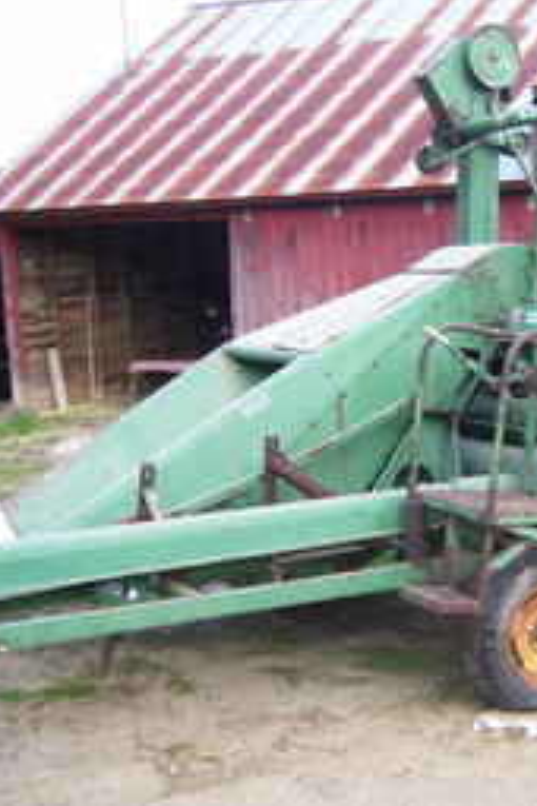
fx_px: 1163
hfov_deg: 25.0
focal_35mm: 52
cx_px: 512
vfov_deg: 38.2
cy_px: 401
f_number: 2.7
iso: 80
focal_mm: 6
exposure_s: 1/90
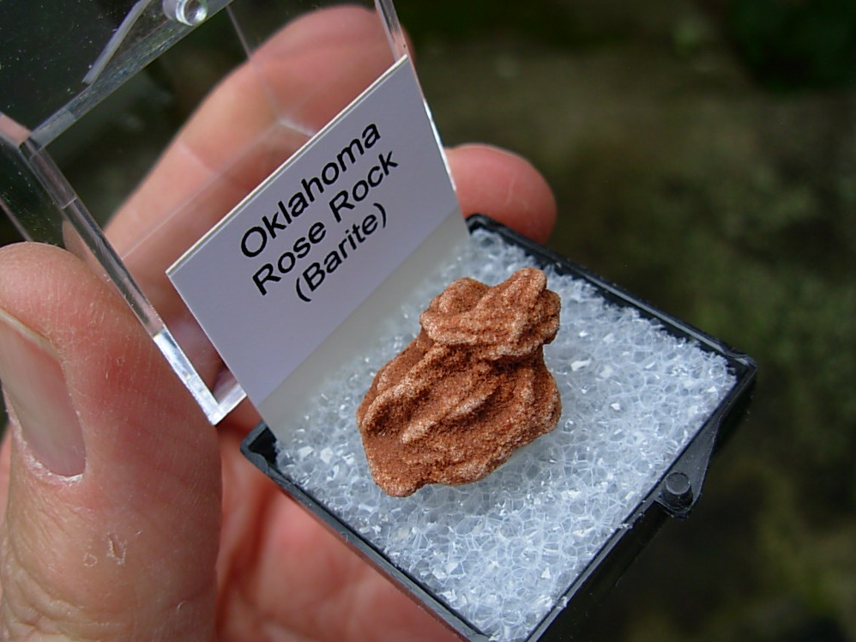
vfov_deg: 36.8
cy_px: 323
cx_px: 437
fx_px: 964
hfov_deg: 47.9
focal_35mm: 39
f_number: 2.9
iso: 50
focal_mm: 6.3
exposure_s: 1/395
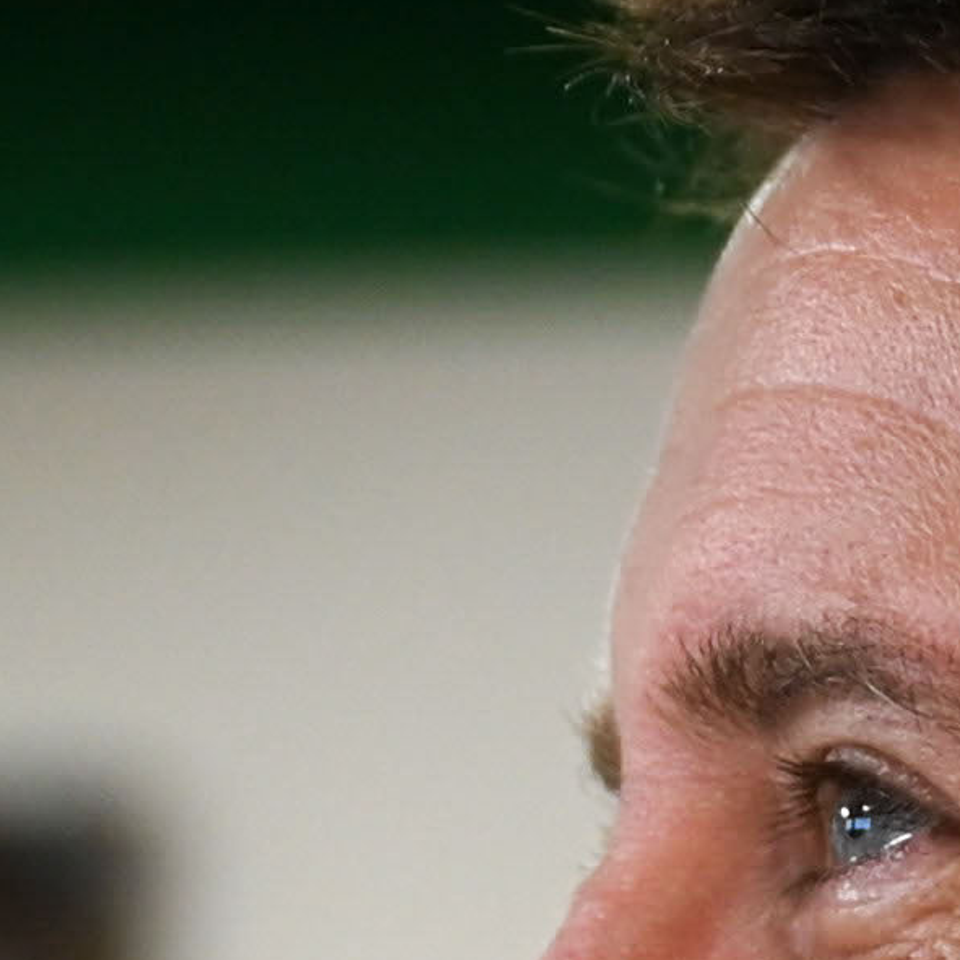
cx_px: 36
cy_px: 2640
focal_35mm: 478
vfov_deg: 3.6
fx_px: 14998
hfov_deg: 3.7
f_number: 2.8
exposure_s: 1/125
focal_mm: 55
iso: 800
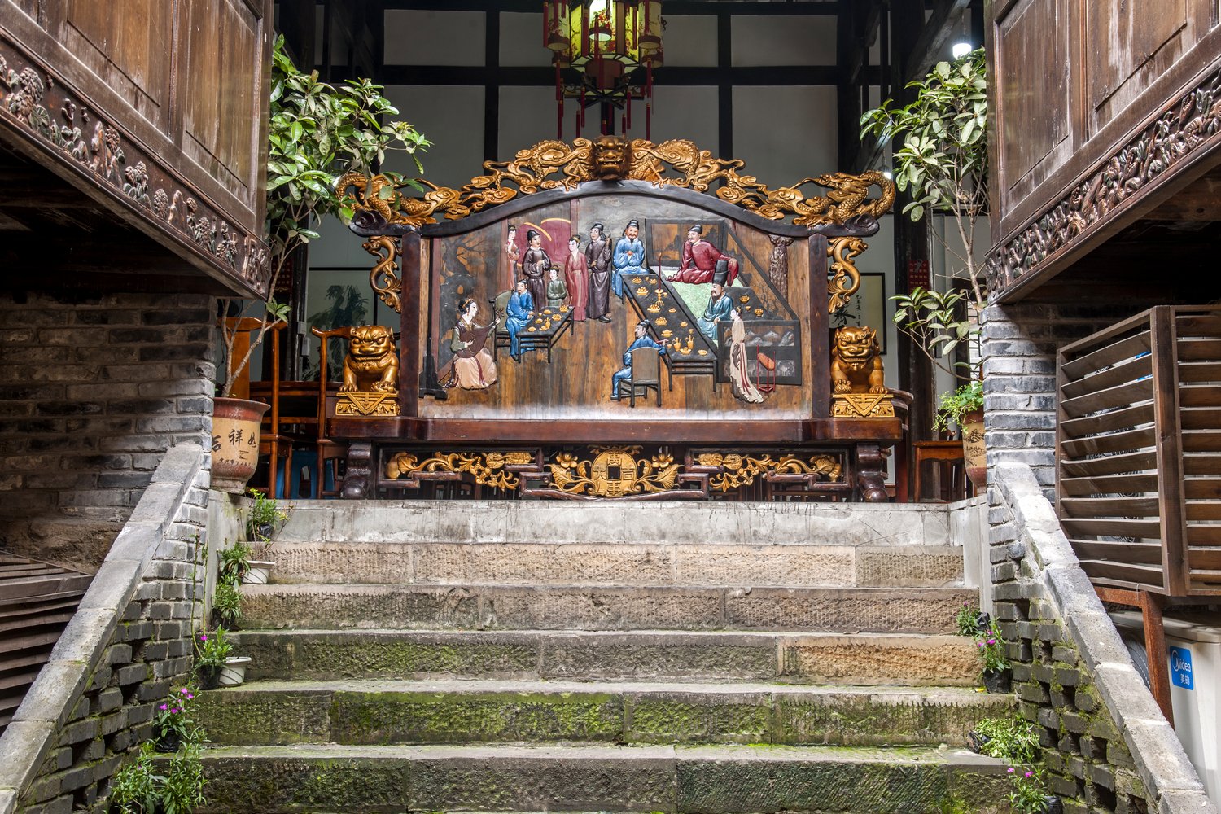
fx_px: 1560
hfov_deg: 42.7
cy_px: 407
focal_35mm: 46
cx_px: 610
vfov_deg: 29.2
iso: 200
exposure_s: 1/6
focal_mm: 46
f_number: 9
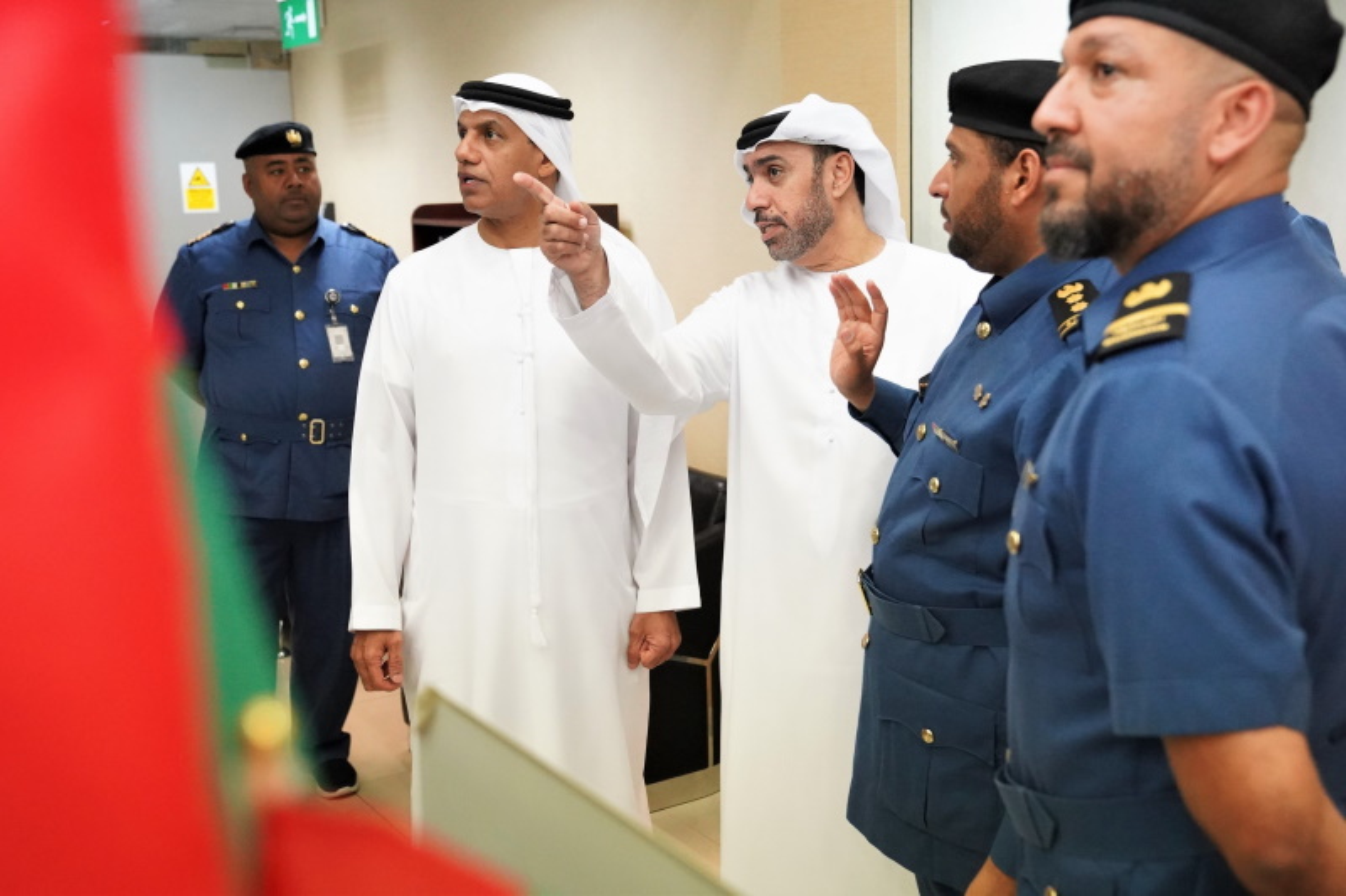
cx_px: 673
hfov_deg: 49.6
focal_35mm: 39
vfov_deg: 34.2
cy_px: 448
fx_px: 1458
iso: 12800
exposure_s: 1/320
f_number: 4
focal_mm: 39
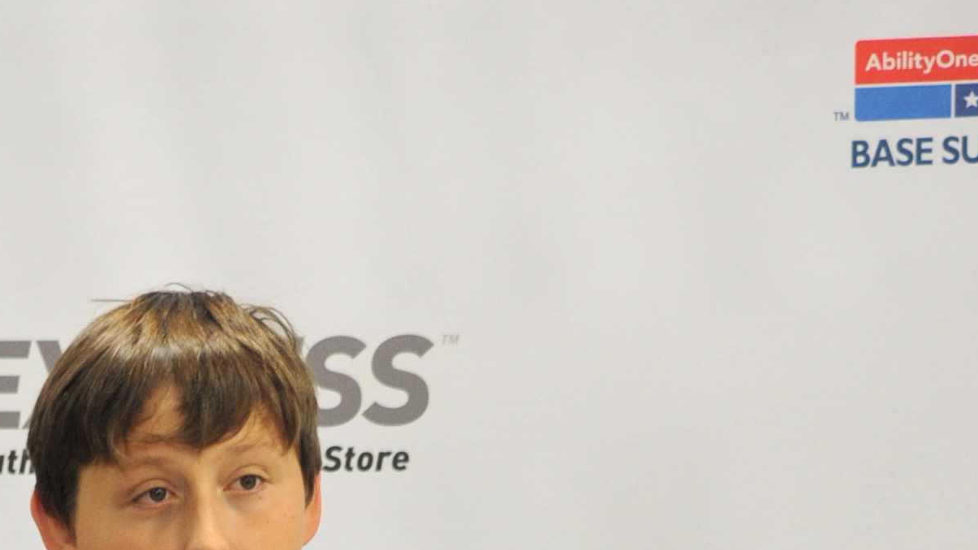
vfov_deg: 2.9
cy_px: 1711
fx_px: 10737
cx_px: -4
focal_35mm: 414
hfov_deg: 5.2
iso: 1600
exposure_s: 1/125
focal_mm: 112
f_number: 5.6
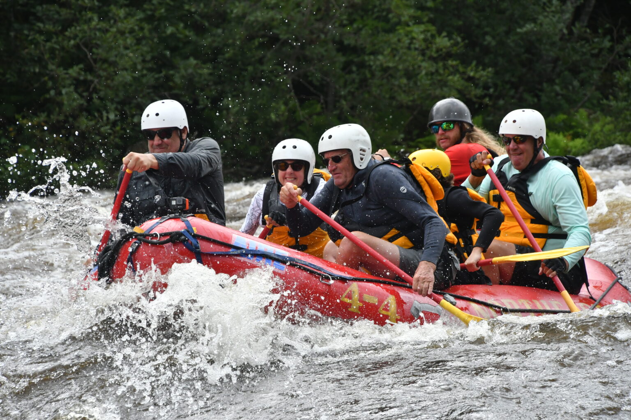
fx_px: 4469
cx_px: 316
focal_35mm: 255
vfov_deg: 5.4
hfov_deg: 8.1
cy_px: 210
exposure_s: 1/1000
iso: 1000
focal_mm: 170
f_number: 10
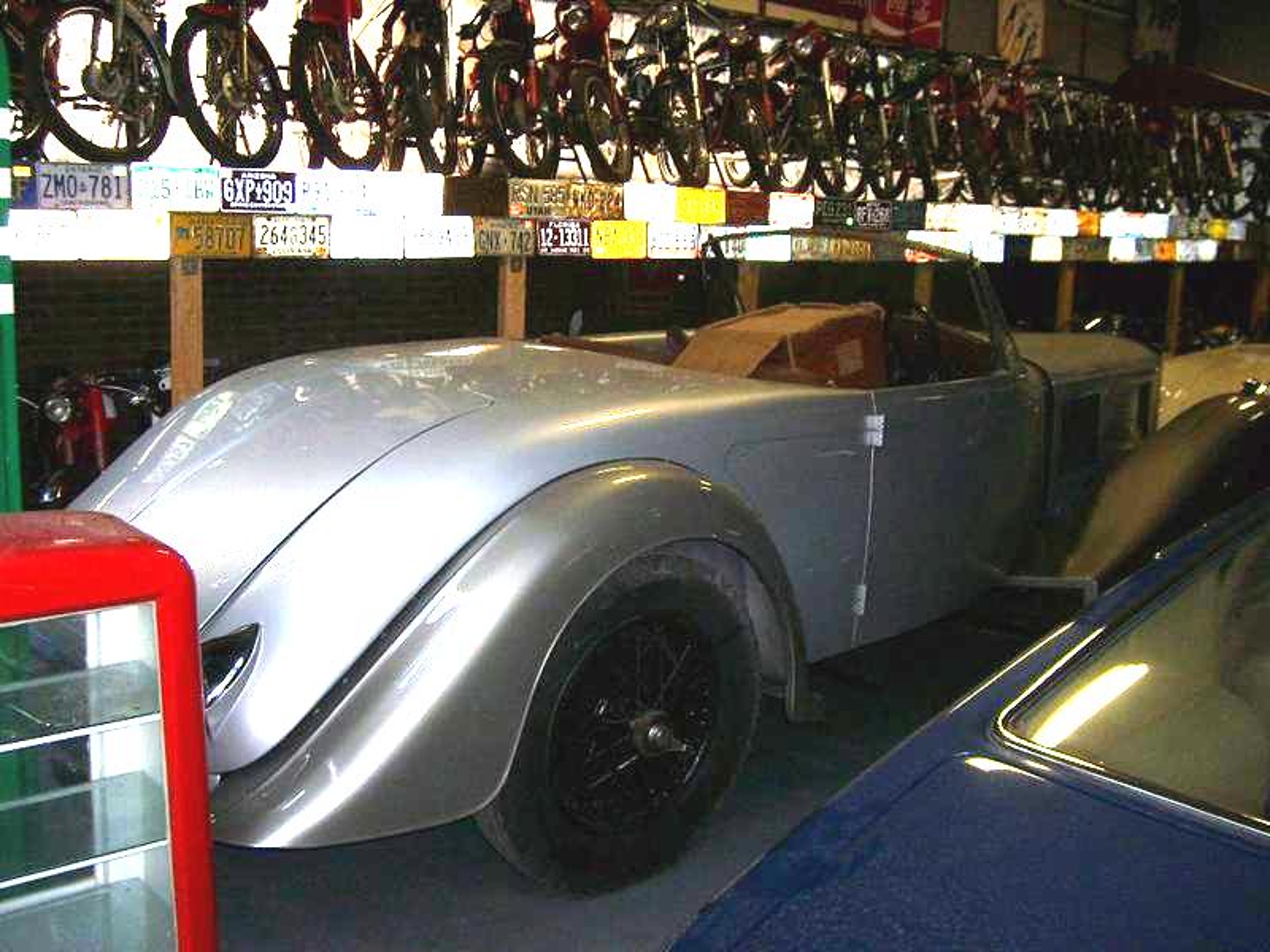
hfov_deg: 52.6
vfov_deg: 40.7
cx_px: 635
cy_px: 476
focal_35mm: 35
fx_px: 1284
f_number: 2.8
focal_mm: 5.8
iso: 100
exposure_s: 1/45
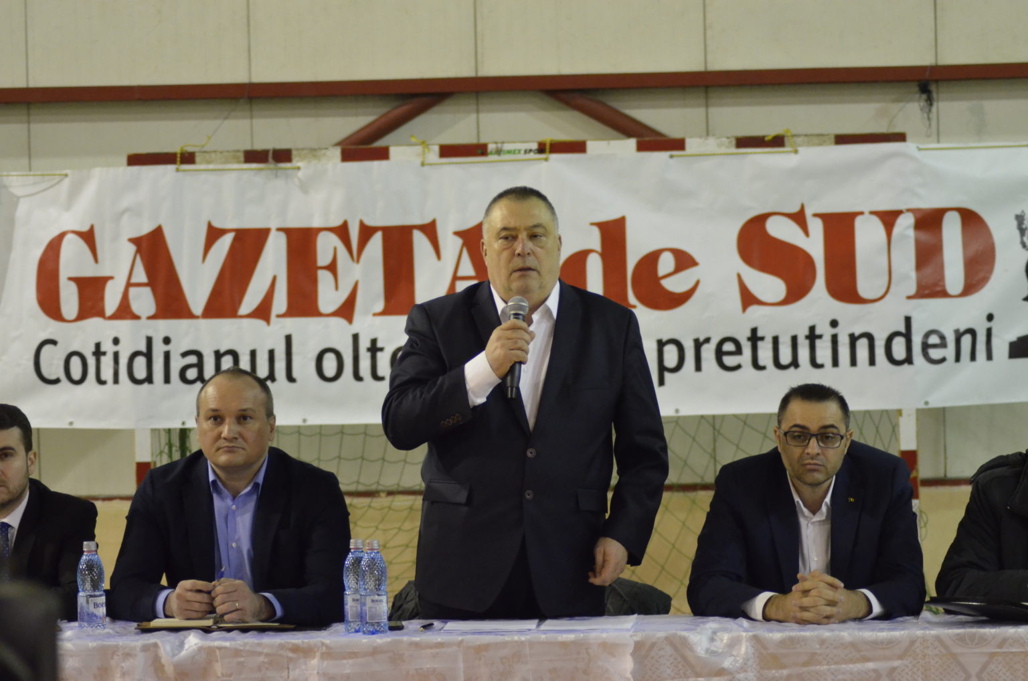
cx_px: 514
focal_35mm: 105
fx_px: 2992
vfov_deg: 13.0
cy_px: 340
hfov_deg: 19.5
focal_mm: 70
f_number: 4
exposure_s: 1/160
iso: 3200
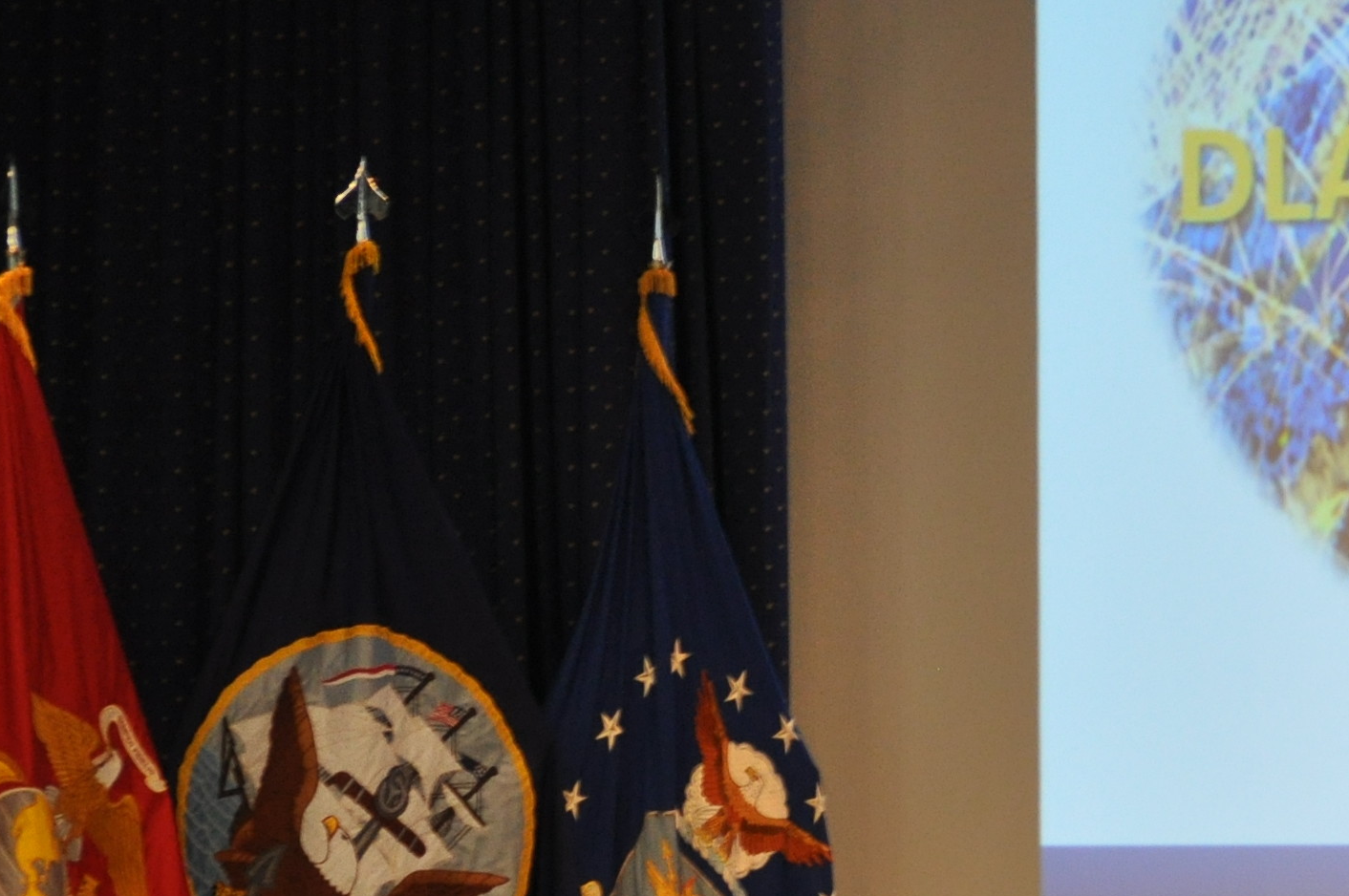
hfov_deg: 8.1
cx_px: 2013
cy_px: 703
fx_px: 9377
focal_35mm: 251
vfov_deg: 5.5
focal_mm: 55
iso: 800
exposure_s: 1/60
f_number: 4
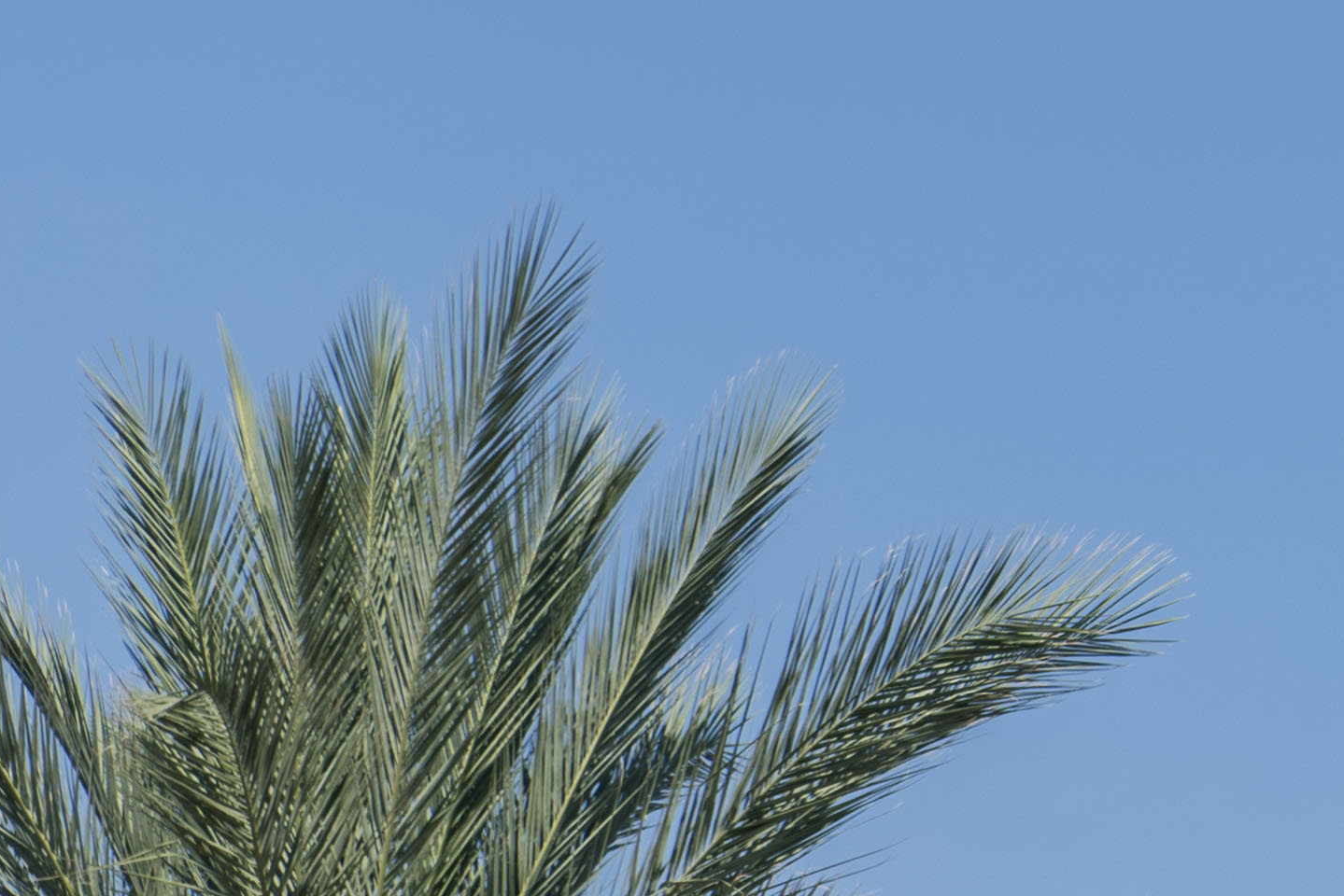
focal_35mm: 358
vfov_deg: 3.8
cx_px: 3117
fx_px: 13367
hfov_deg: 5.6
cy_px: -261
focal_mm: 70
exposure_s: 1/400
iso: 64
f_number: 5.6
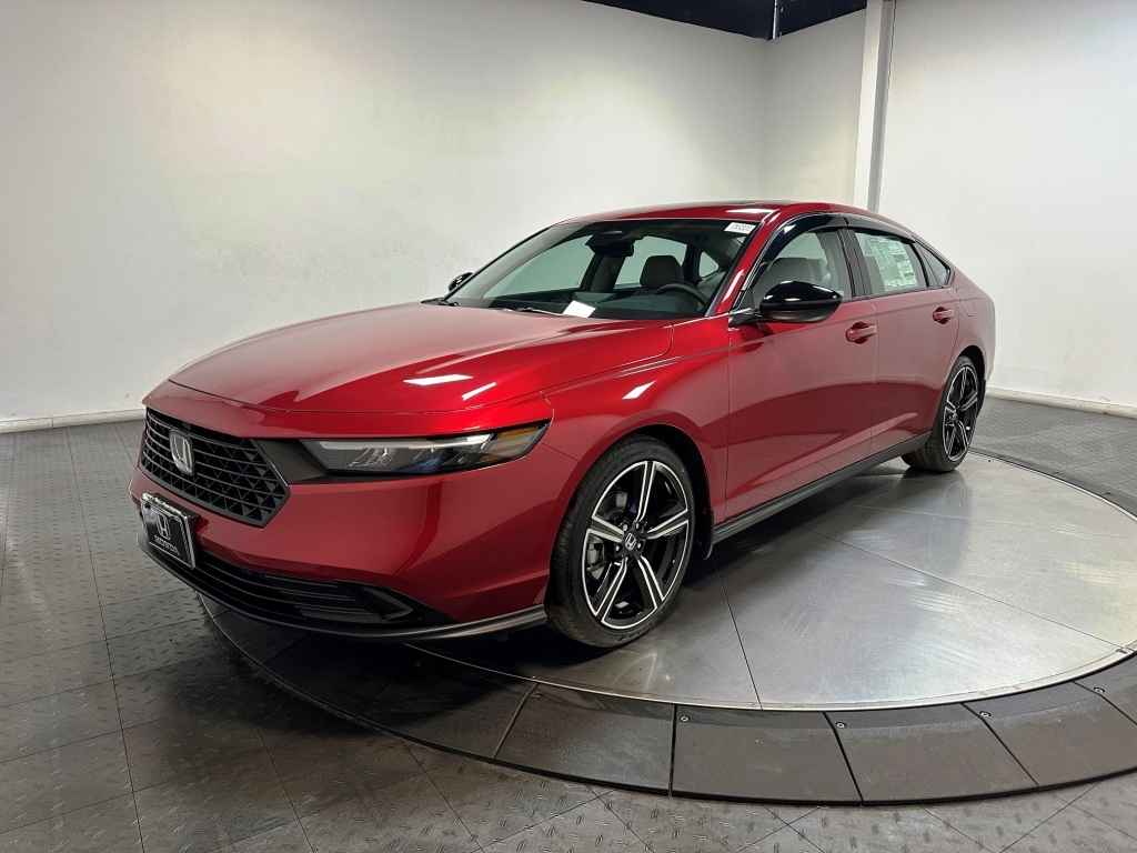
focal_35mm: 24
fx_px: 788
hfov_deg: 71.6
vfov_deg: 56.8
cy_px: 426
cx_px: 568
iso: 250
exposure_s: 1/60
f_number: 1.78
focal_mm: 6.86
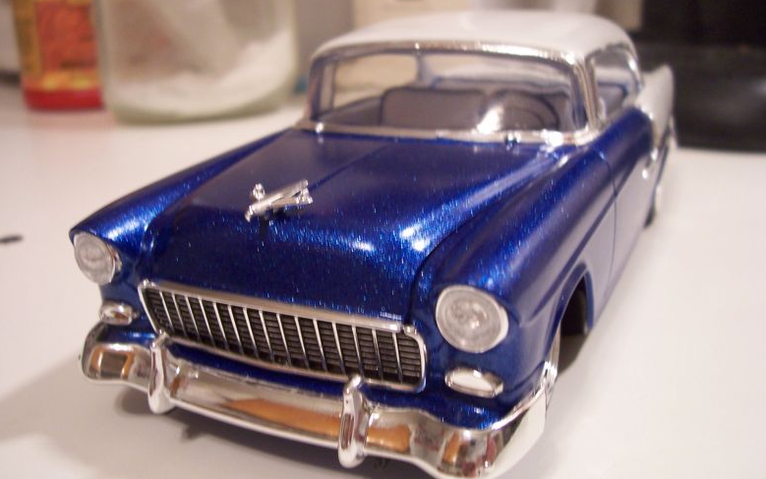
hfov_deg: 52.7
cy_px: 222
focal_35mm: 37
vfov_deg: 34.4
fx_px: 772
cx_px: 380
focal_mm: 5.6
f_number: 2.7
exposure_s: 1/30
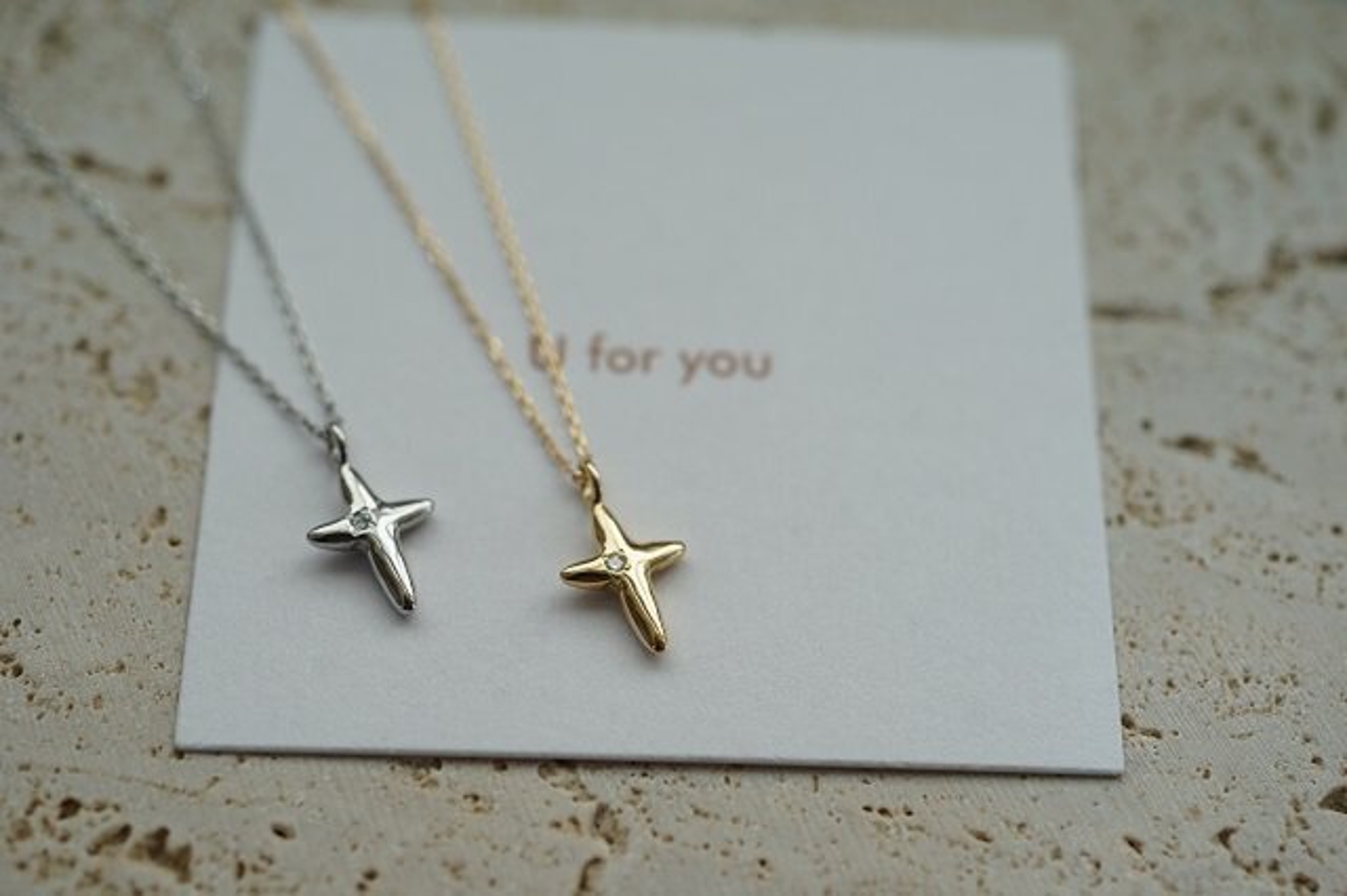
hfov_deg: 39.6
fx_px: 1870
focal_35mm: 50
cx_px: 674
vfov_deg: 27.0
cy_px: 448
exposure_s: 1/160
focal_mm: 50
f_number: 4
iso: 200
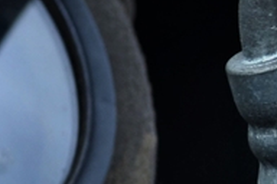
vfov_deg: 1.4
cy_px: 265
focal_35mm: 954
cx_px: -568
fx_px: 7340
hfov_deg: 2.1
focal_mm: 102
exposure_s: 1/200
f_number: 7.1
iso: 200
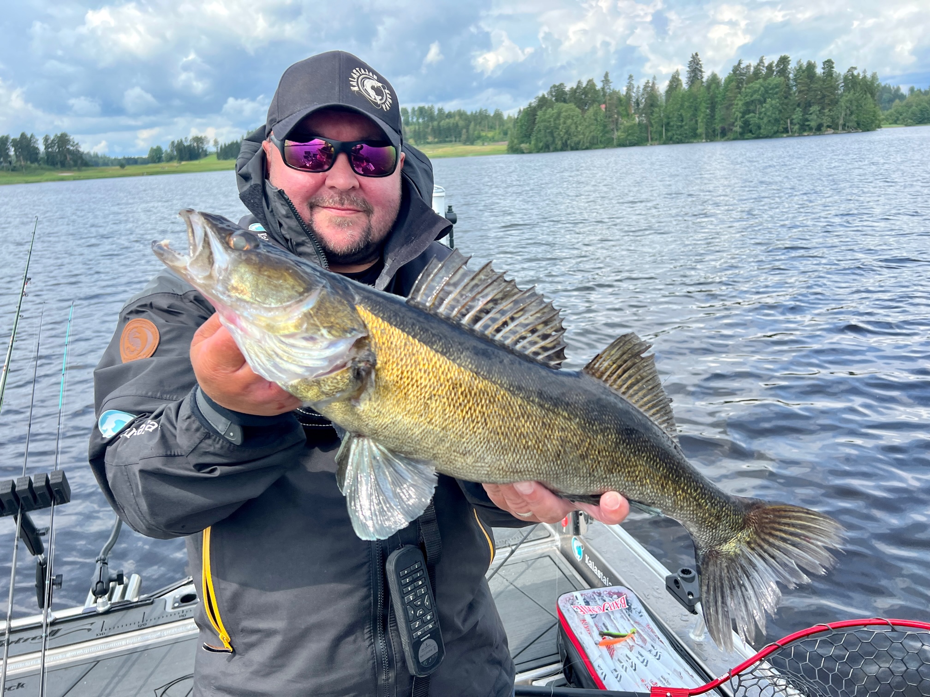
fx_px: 699
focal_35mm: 26
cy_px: 348
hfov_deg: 67.3
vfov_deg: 53.1
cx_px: 465
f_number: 1.5
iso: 50
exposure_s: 1/1869
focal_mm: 5.7
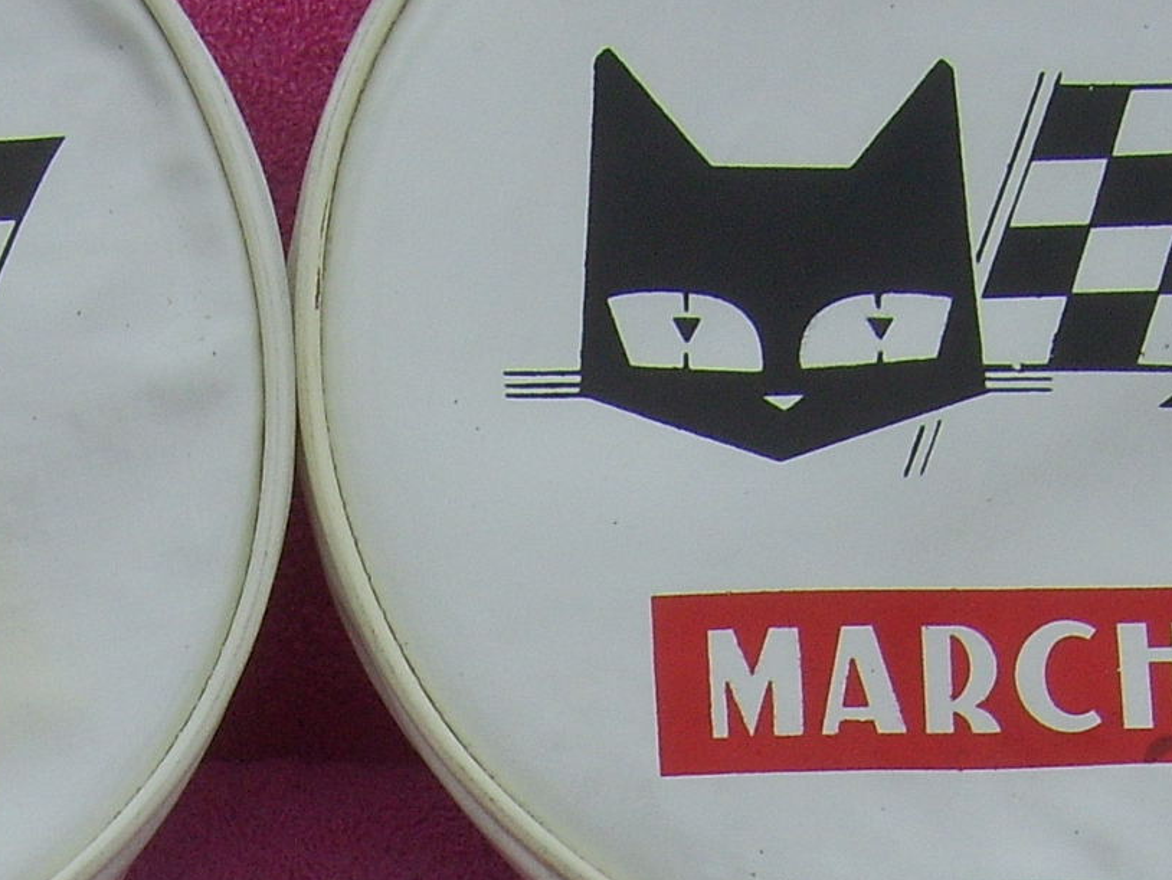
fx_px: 4098
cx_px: 374
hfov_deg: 16.2
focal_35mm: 121
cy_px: 1259
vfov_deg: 11.8
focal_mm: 7.8
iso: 50
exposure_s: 1/320
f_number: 6.4
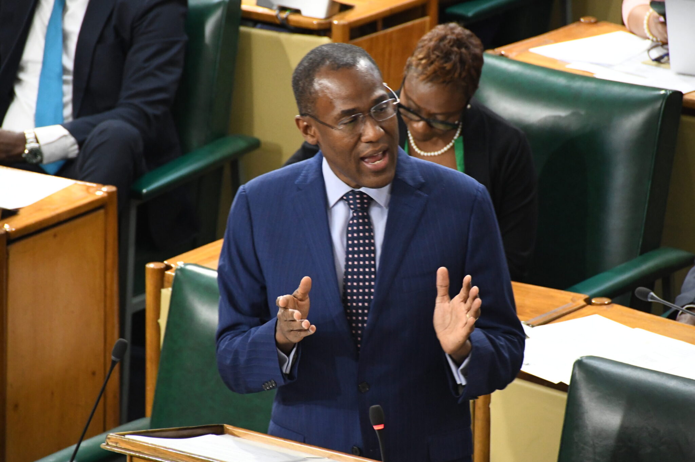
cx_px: 348
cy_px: 231
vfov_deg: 4.6
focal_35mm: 300
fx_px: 5788
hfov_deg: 6.9
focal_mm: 200
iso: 4000
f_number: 5.6
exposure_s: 1/80
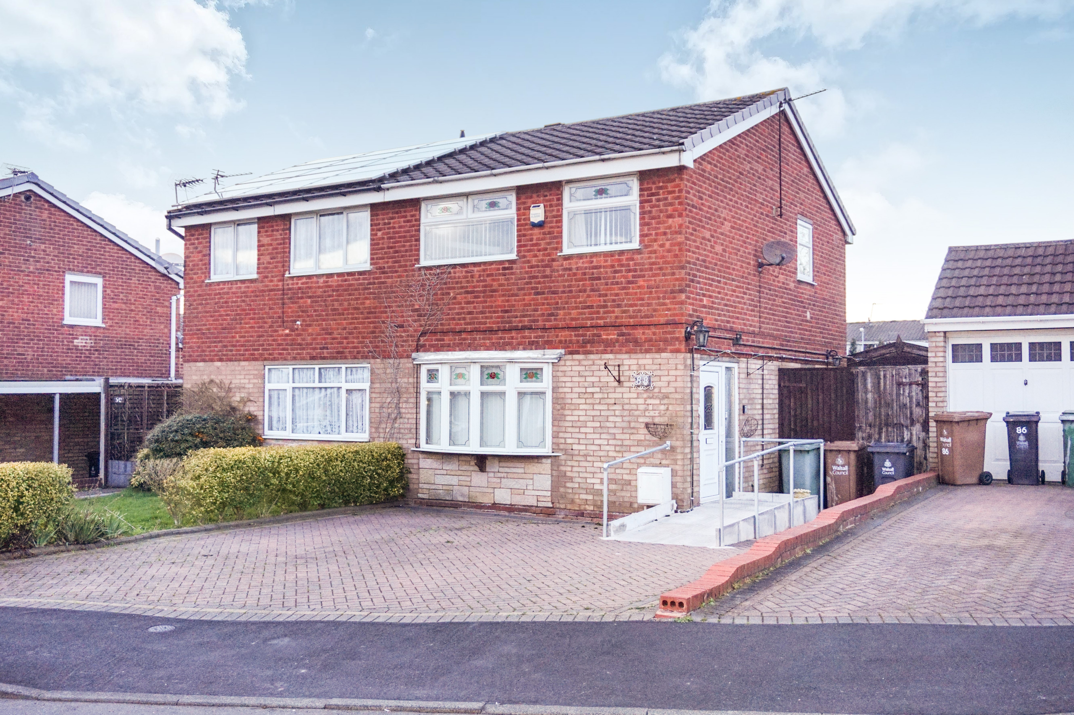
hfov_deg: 55.1
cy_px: 358
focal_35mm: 34
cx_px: 537
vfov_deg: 38.3
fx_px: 1029
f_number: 4
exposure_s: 1/160
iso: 640
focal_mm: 23
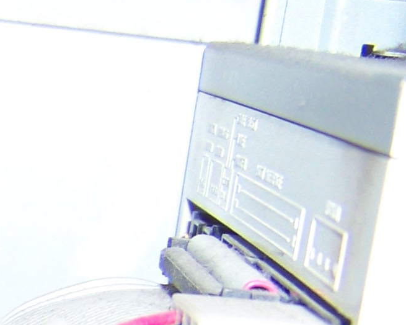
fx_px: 2103
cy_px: 658
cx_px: -578
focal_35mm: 175
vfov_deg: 8.4
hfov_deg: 9.7
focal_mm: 5.85
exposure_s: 1/30
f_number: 2.8
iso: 64
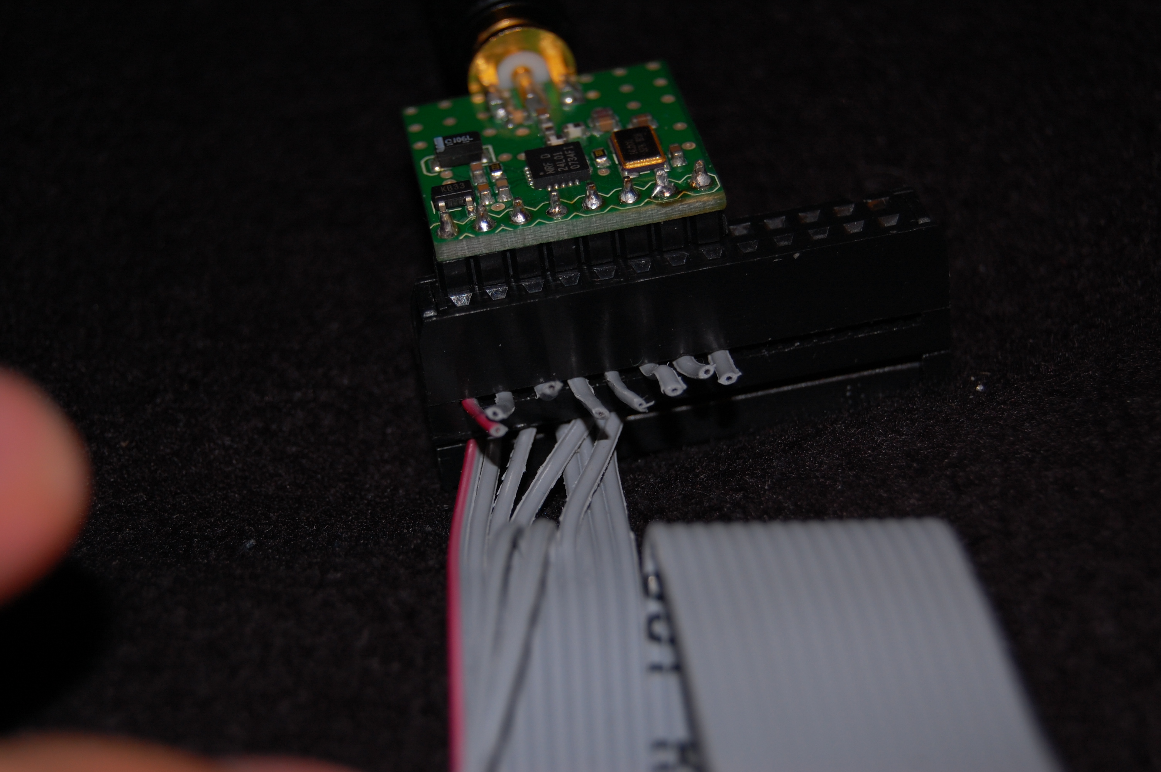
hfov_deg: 24.6
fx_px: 2658
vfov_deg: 16.5
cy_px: 386
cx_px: 580
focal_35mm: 82
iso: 200
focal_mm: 55
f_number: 5.6
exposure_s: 1/60
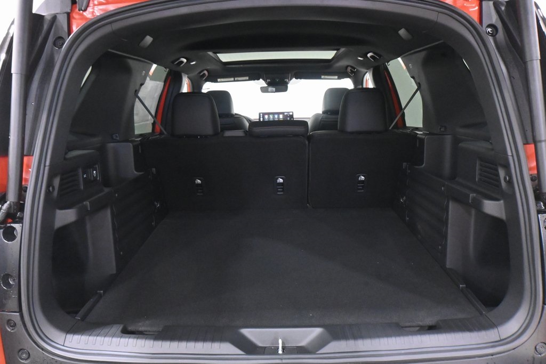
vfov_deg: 43.6
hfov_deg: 61.9
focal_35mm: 30
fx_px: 455
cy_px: 182
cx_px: 273
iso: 6400
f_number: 10
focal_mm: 20
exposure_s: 1/5
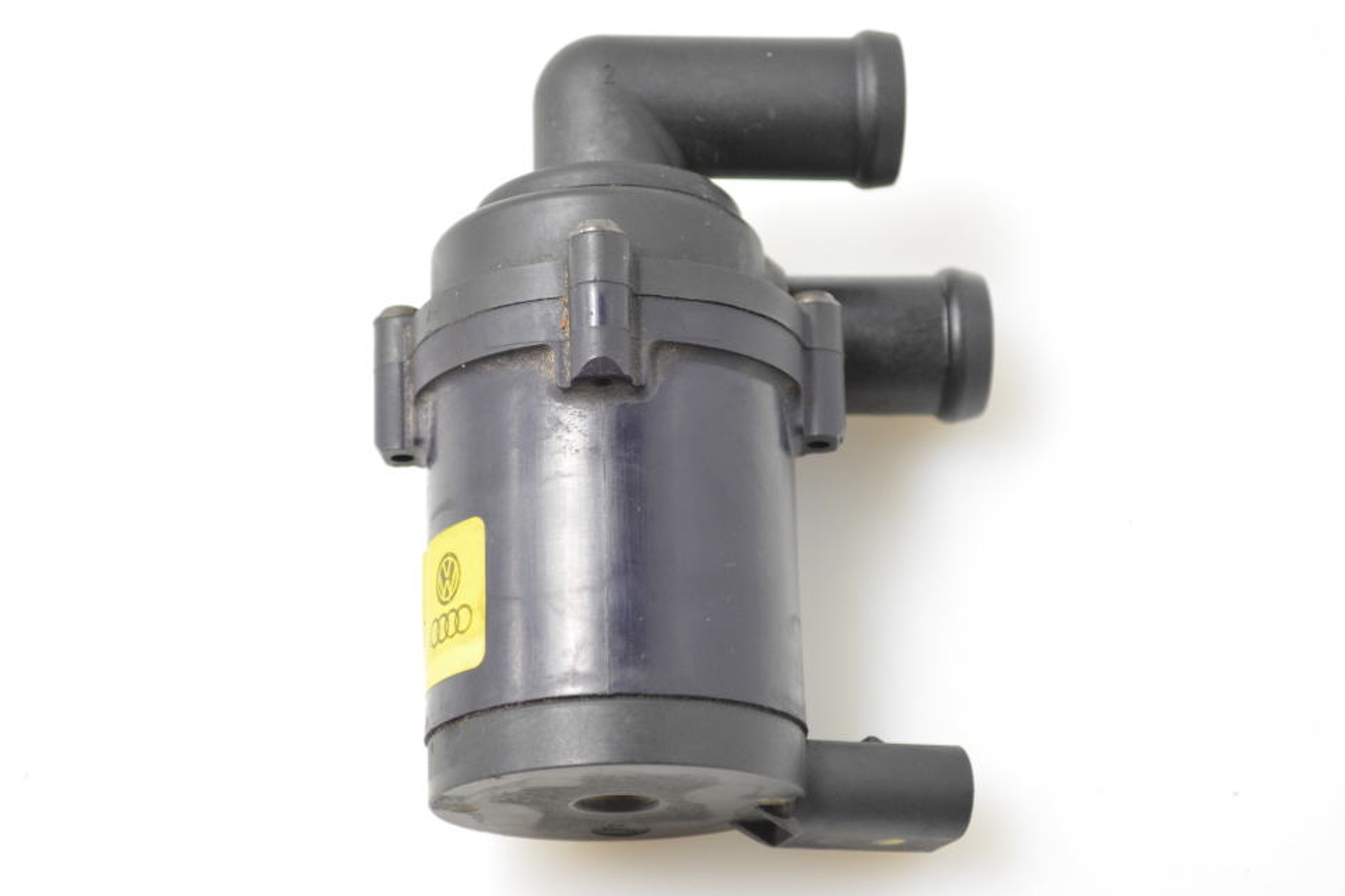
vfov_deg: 16.4
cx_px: 713
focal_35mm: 83
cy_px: 438
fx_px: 3100
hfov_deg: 24.5
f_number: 5.6
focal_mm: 52
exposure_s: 1/100
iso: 2000
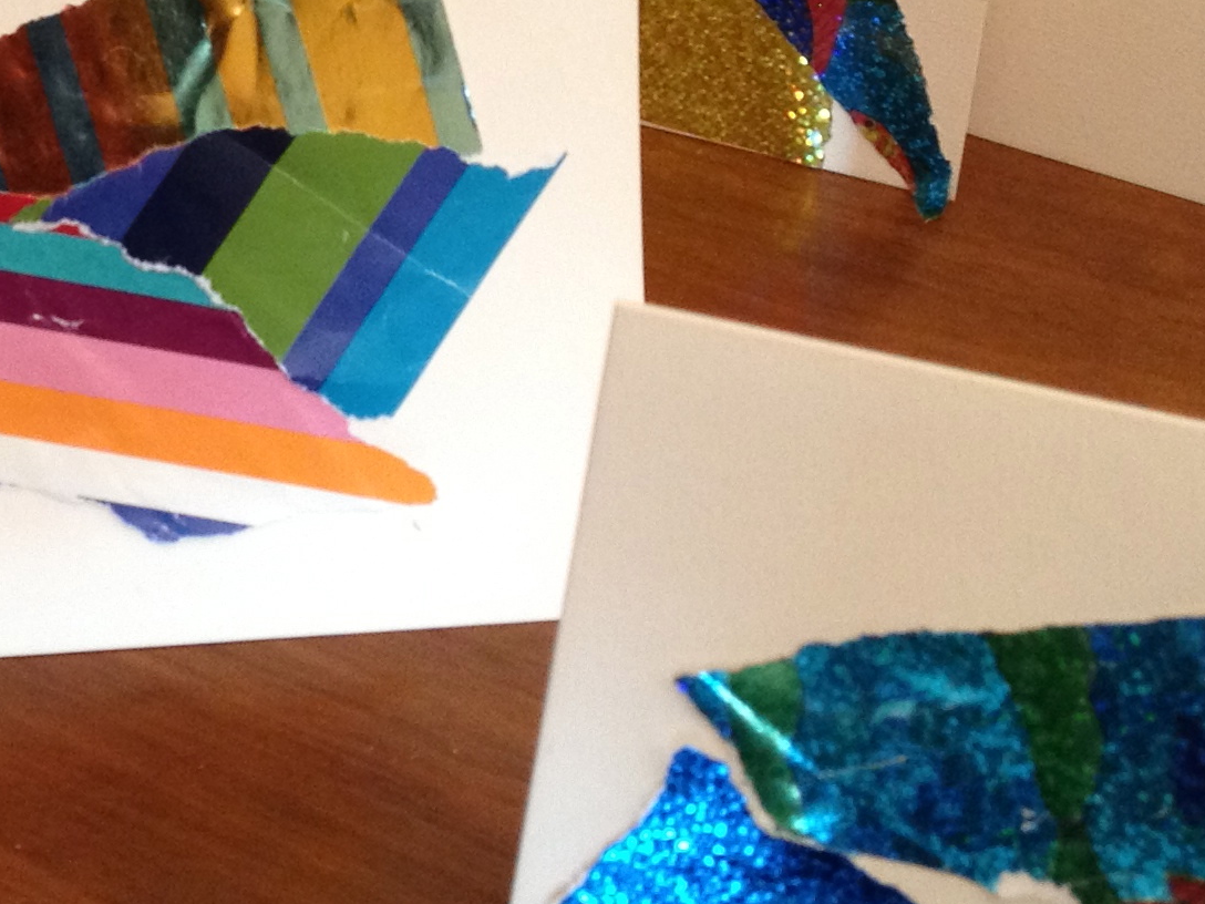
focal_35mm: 105
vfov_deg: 13.9
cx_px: 42
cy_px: 59
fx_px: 3655
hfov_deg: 18.3
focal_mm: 4.28
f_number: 2.4
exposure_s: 1/20
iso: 200
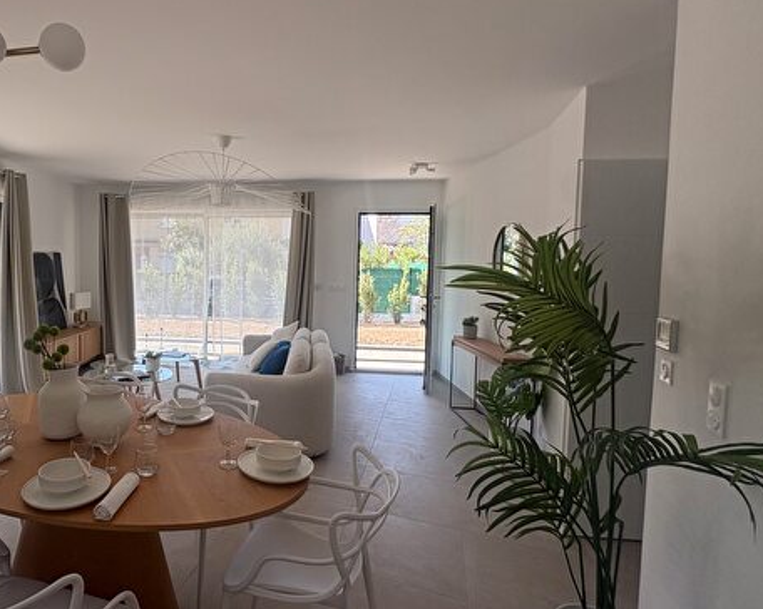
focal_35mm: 21
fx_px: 474
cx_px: 221
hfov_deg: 73.8
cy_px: 285
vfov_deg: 65.4
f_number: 2.2
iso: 64
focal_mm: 2.22
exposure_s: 1/448
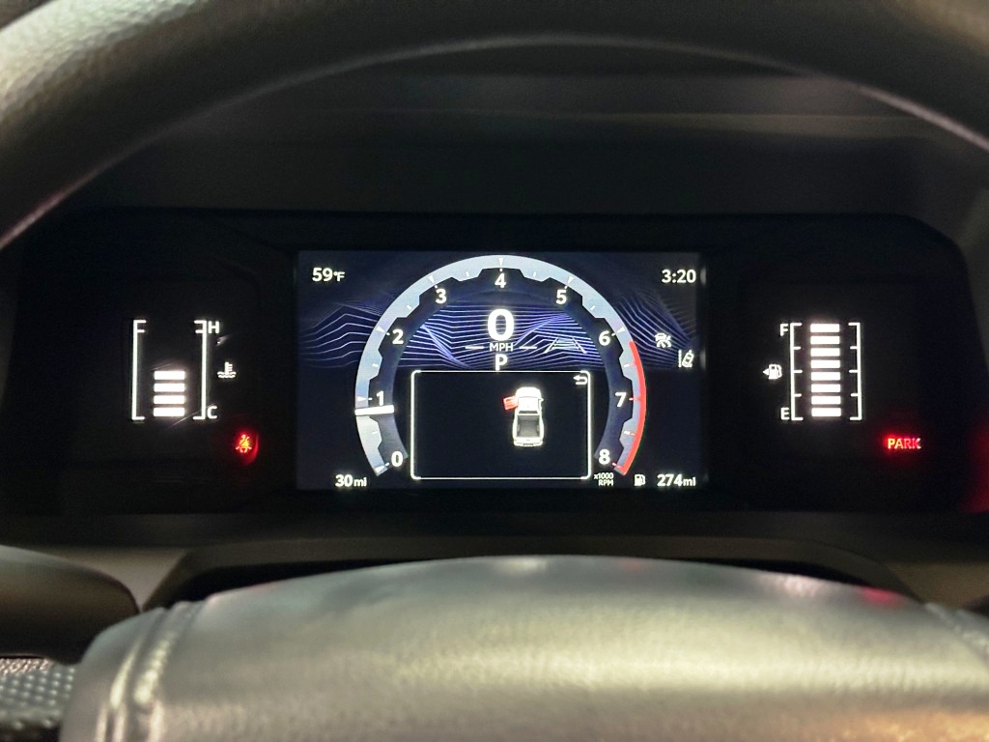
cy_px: 371
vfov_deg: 30.3
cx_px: 494
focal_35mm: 48
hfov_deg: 39.7
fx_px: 1371
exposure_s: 1/30
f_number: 1.78
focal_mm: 6.86
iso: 640
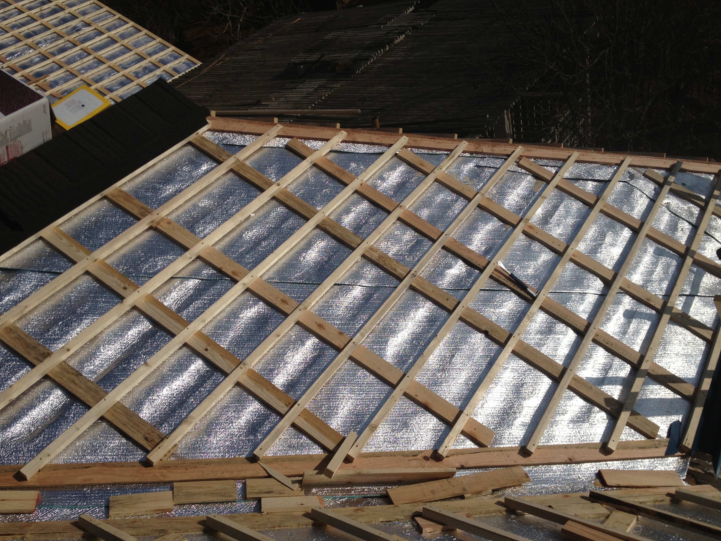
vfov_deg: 39.7
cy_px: 271
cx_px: 362
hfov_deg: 51.4
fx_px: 750
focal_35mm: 36
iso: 50
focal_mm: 4.28
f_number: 2.4
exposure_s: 1/9259
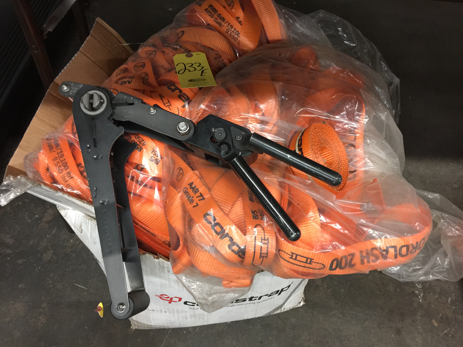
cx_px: 232
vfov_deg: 48.2
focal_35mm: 29
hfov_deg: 61.7
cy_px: 174
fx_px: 388
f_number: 2.2
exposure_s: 1/15
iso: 125
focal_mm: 4.15
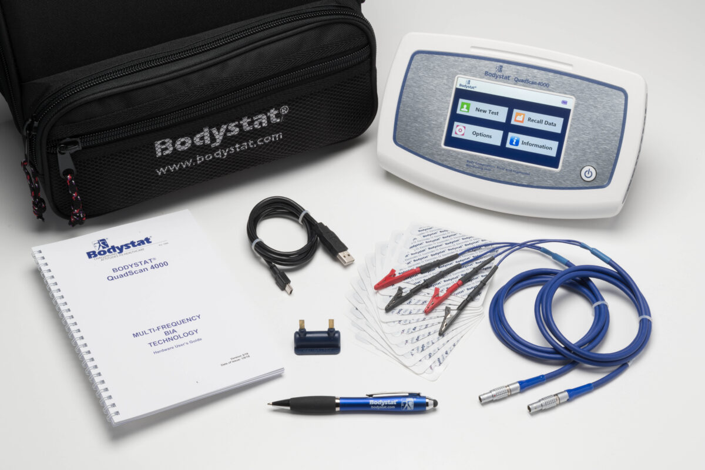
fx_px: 1371
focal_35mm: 70
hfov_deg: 28.8
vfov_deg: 19.5
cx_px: 352
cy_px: 235
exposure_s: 3
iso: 100
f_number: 29
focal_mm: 70
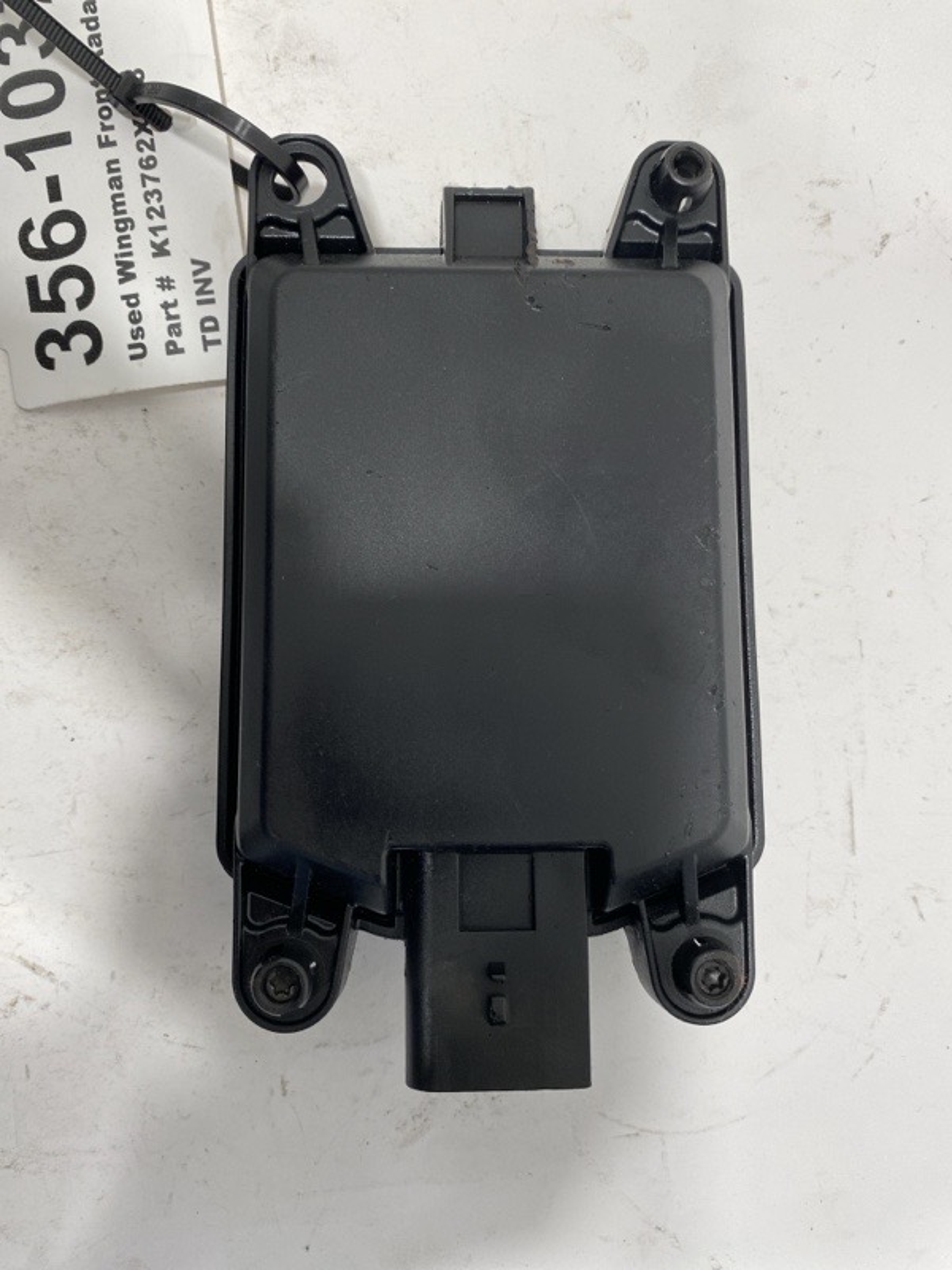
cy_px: 635
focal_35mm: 26
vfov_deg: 67.3
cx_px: 476
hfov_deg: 53.1
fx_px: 953
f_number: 1.8
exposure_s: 1/60
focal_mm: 4.25
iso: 80
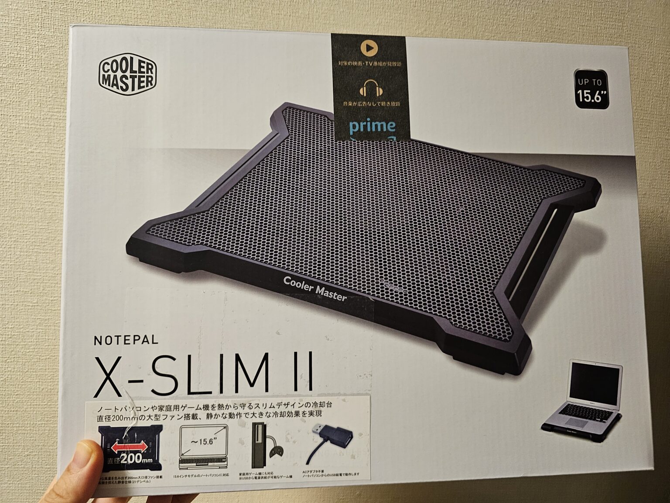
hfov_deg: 73.9
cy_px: 252
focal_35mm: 23
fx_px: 445
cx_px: 335
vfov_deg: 58.9
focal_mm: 6.3
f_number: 1.7
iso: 640
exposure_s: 1/25
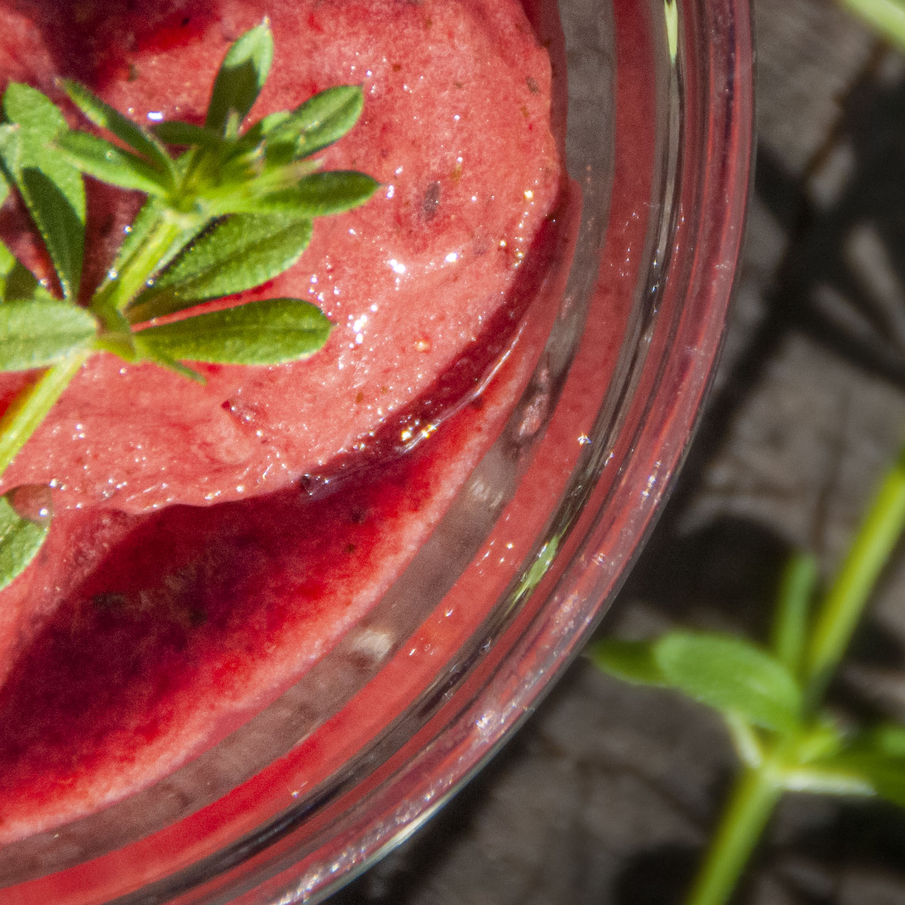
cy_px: 136
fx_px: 19522
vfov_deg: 2.7
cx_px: 530
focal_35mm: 660
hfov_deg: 2.7
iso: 1000
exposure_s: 1/2500
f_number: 8
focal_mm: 200
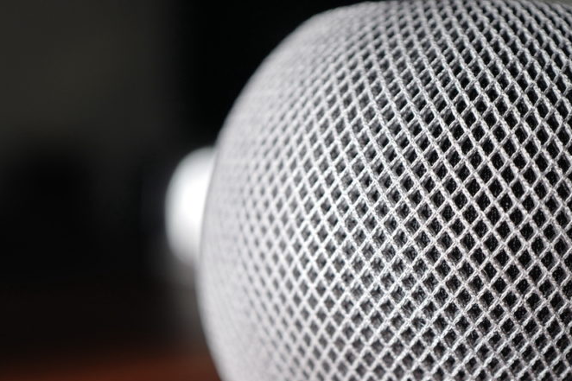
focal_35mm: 65
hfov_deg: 30.8
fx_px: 1032
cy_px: 394
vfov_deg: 20.2
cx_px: 359
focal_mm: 28
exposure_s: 1/80
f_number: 2.8
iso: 200
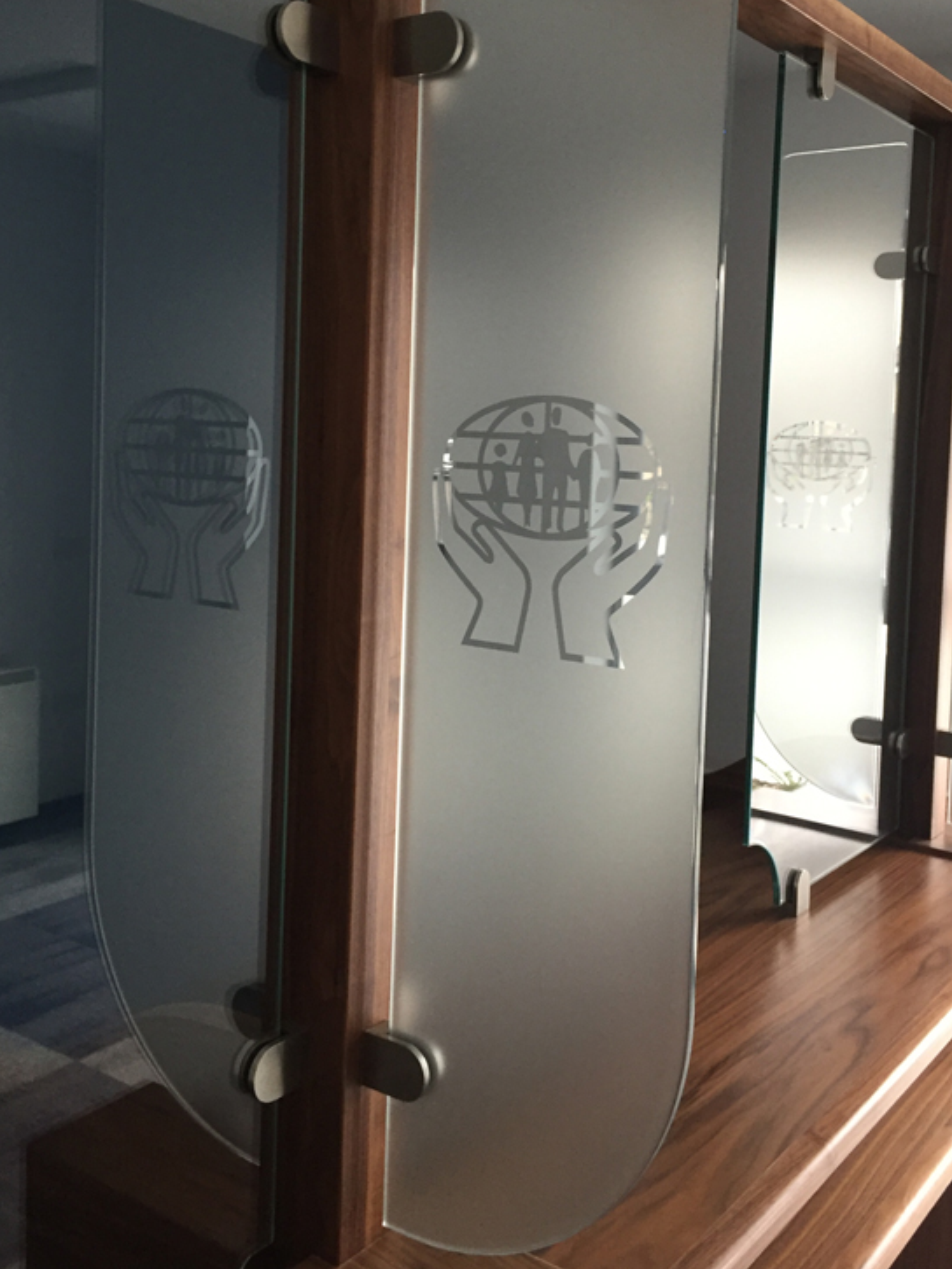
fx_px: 1320
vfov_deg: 50.9
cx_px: 505
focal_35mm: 36
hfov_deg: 39.7
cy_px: 495
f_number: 2.2
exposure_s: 1/33
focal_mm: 4.15
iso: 160
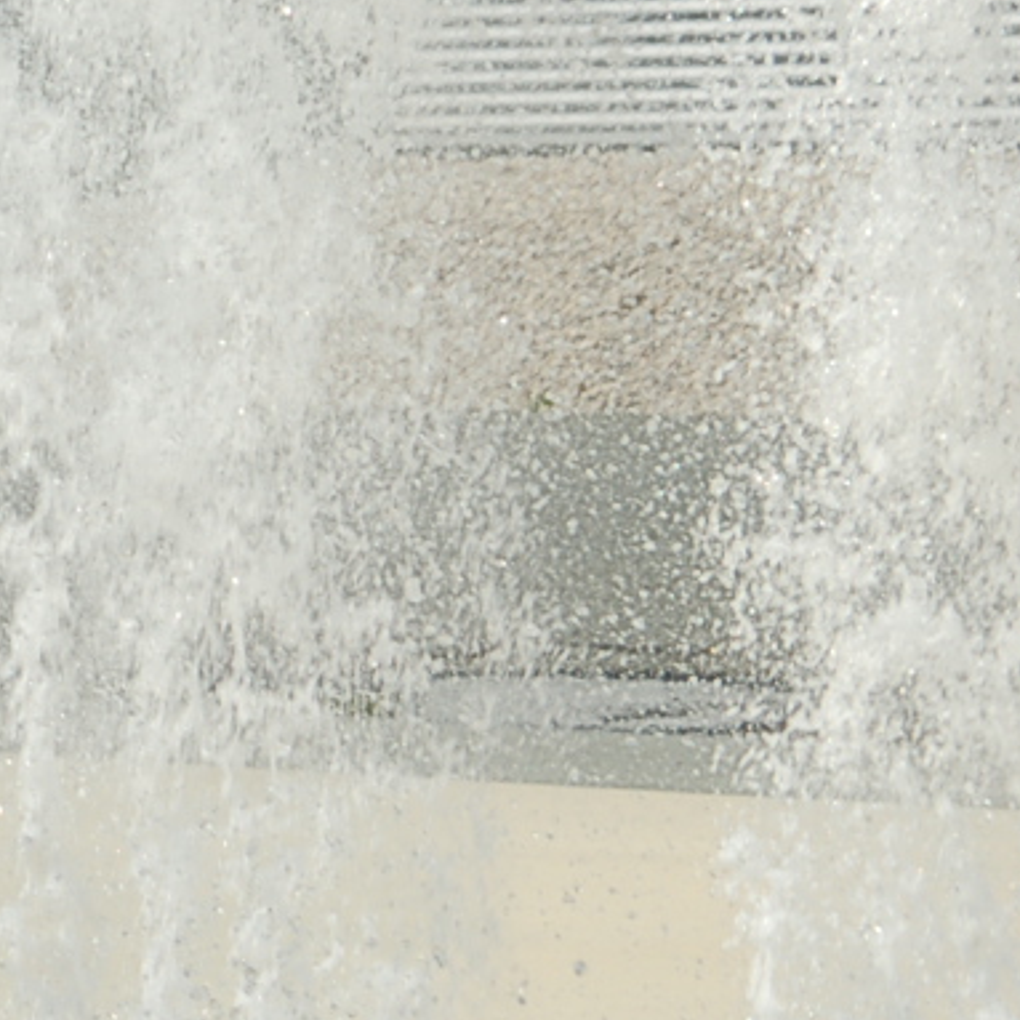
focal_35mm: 340
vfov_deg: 5.2
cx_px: -863
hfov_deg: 5.1
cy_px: 330
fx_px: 11335
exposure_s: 1/800
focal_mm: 68
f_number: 7.1
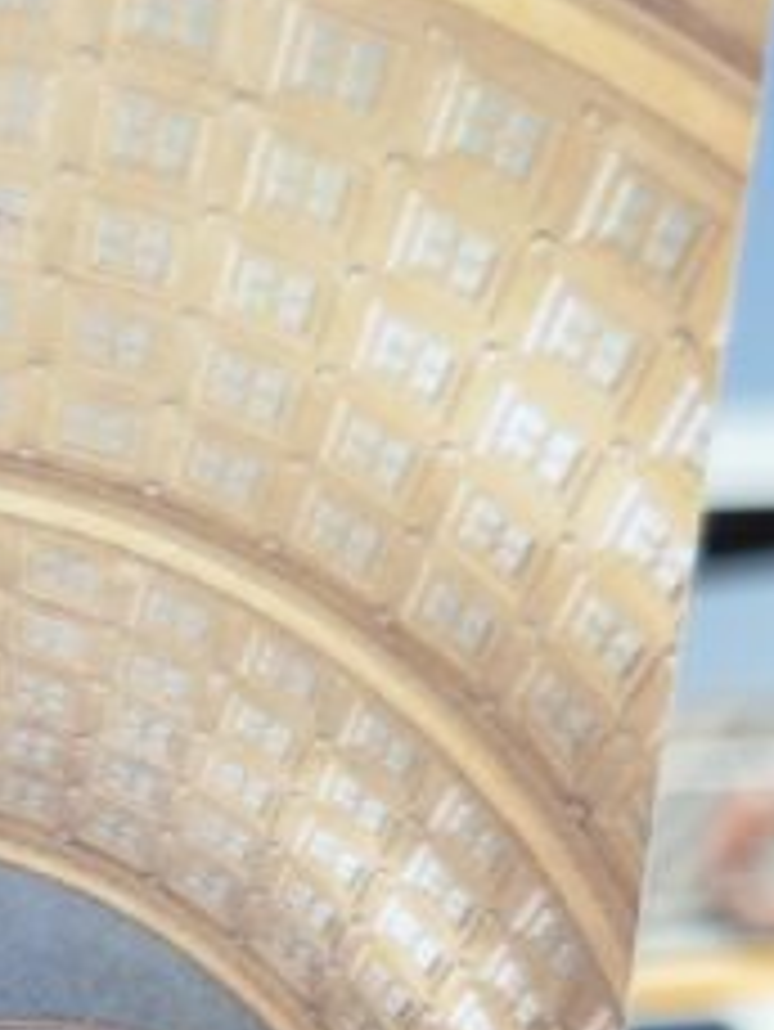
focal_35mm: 154
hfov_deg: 8.8
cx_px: -1053
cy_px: 1340
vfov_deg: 12.4
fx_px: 4587
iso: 50
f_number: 1.8
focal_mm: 5.54
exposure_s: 1/2664
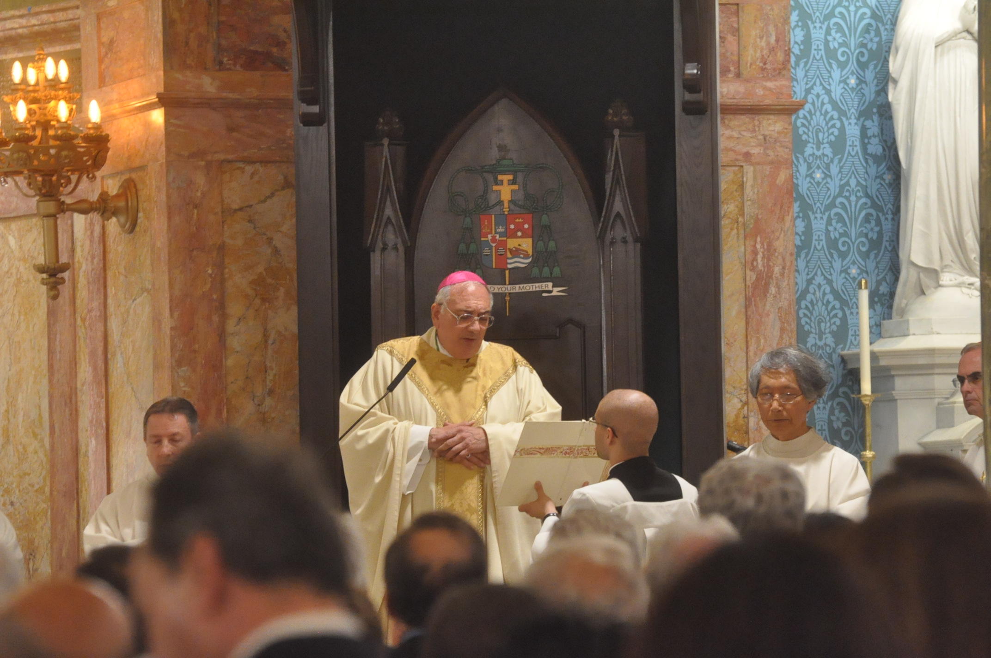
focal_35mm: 218
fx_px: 5980
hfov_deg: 9.5
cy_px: 329
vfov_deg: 6.3
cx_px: 496
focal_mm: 145
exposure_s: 1/40
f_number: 4.8
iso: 3200
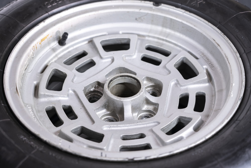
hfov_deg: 21.5
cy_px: 84
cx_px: 126
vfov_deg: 14.4
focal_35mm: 95
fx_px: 662
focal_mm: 95
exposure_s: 2
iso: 100
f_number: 4
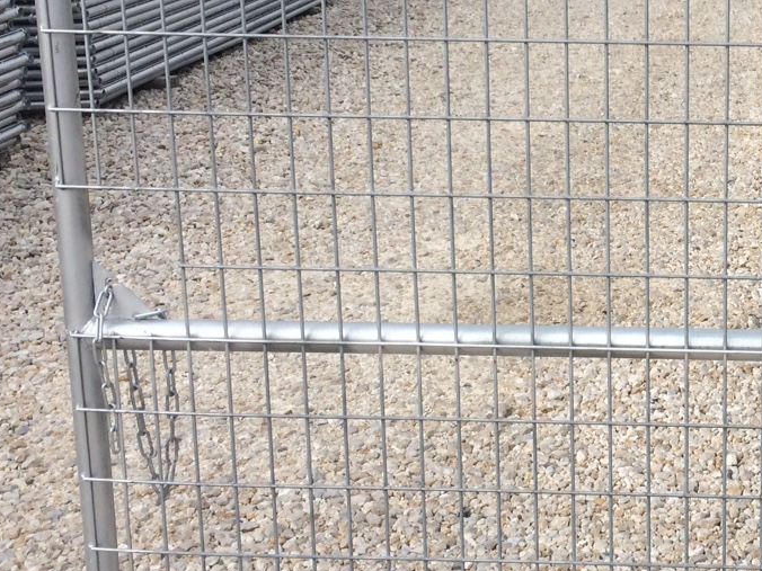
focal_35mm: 70
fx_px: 1541
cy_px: 202
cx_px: 786
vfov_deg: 21.0
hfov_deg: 26.1
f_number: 2.2
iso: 32
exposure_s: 1/1466
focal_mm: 4.15
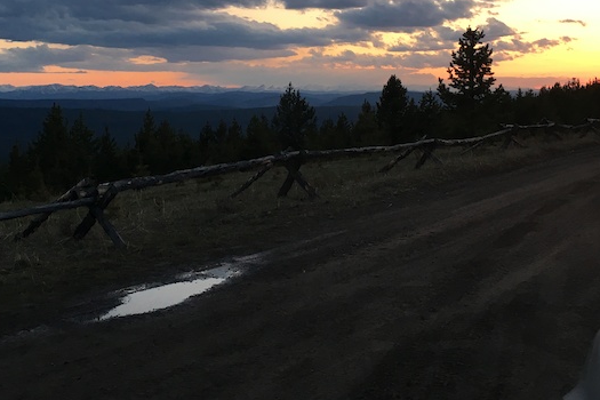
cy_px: 86
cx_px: 282
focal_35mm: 46
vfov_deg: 28.7
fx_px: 767
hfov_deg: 42.7
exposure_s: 1/40
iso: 25
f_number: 2.2
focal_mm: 4.15
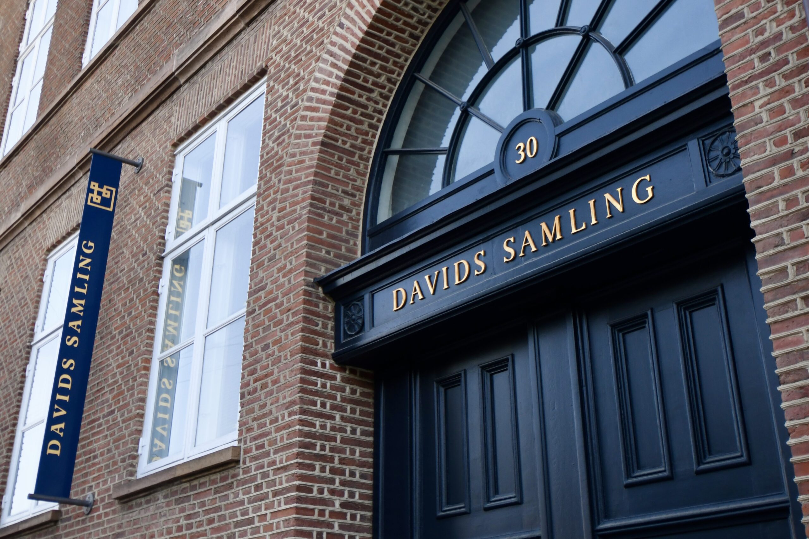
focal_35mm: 33
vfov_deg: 40.0
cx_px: 404
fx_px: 742
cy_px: 270
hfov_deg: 57.2
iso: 320
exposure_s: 1/160
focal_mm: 22
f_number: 5.6
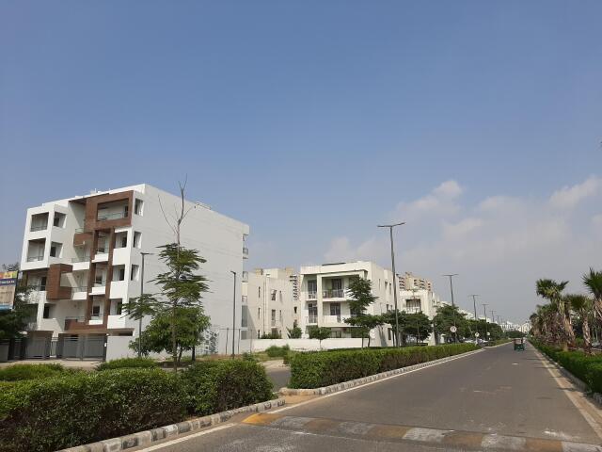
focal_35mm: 26
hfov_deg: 67.3
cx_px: 301
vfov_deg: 53.1
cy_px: 226
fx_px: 452
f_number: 1.7
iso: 40
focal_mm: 3.93
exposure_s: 1/4762
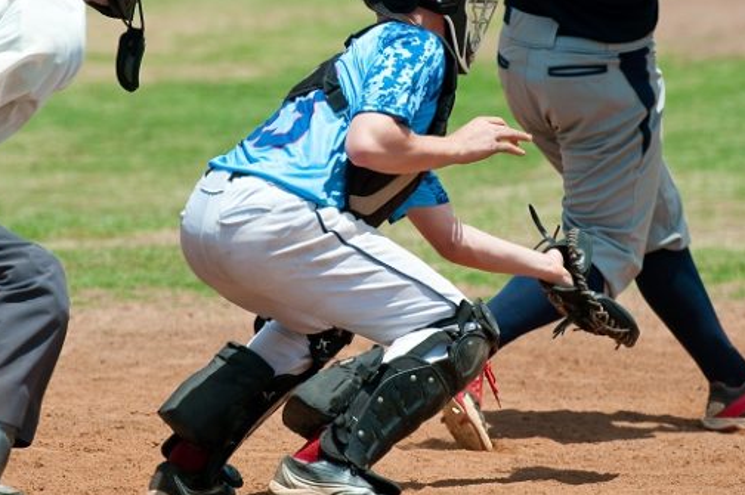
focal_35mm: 457
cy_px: 177
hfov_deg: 4.5
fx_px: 9448
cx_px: 313
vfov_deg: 3.0
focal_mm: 200
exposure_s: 1/5000
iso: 400
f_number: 4
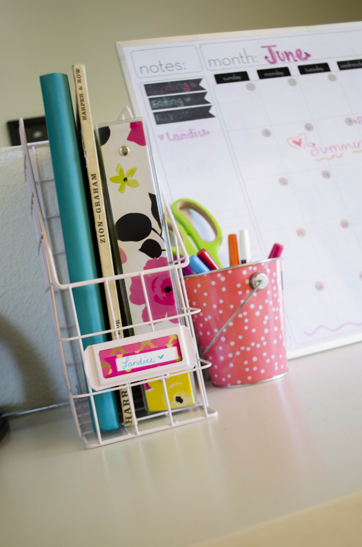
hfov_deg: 34.1
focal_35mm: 39
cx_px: 181
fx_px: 591
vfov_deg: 49.6
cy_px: 274
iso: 320
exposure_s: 1/6
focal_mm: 26
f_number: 4.2
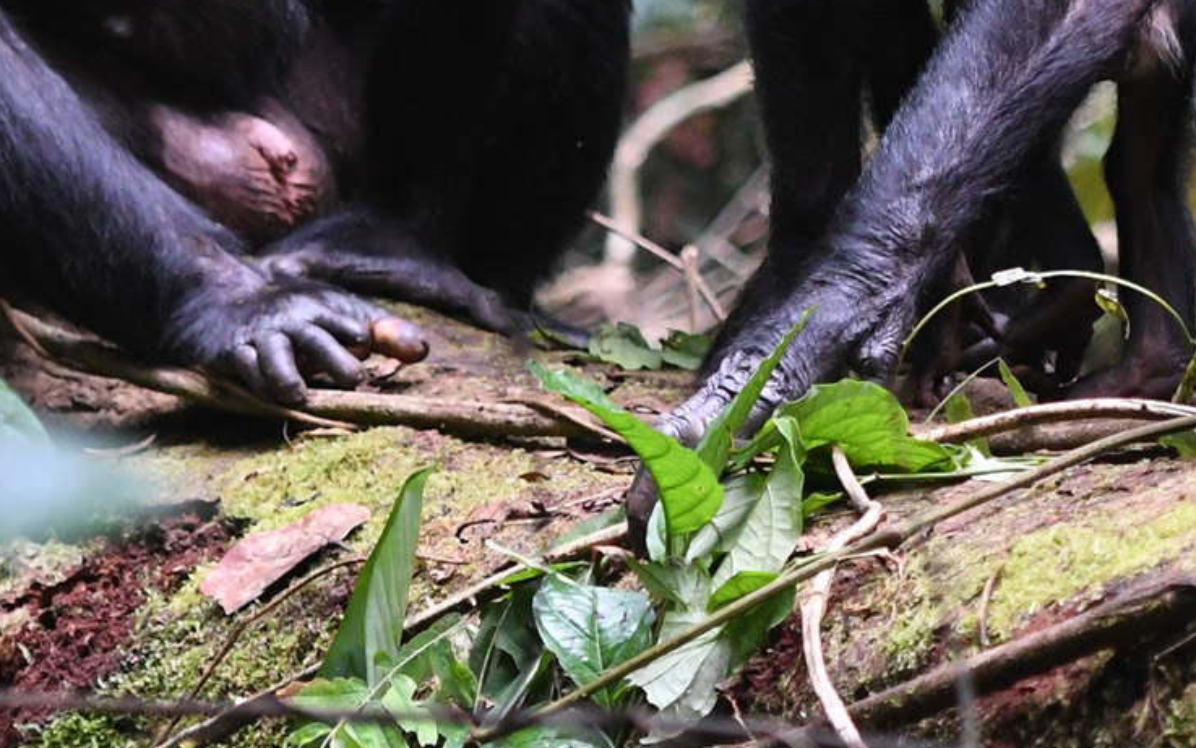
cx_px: 1681
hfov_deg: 4.0
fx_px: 17247
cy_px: -355
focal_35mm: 529
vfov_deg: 2.5
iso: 2000
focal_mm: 102
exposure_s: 1/400
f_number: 2.8
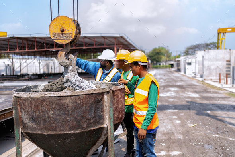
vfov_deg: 37.8
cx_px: 118
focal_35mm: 35
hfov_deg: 54.4
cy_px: 78
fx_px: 228
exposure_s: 1/1000
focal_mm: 35
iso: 100
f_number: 1.4
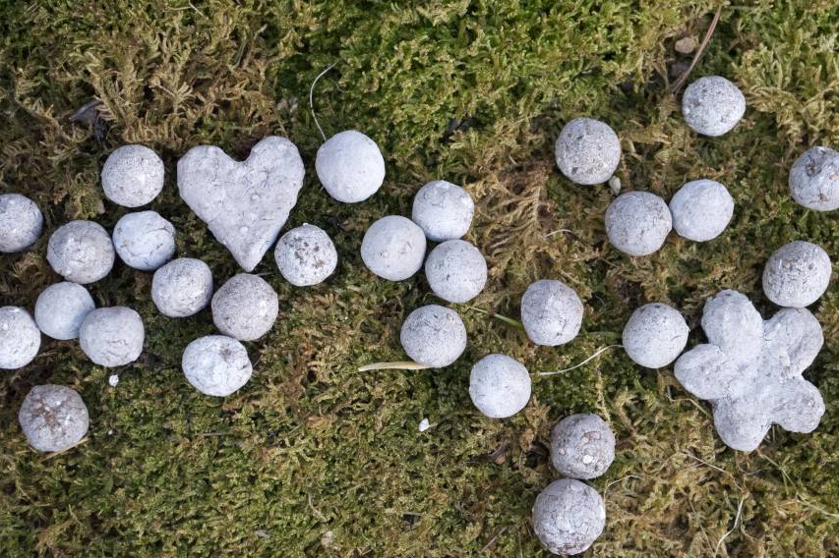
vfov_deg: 17.9
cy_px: 287
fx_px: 1770
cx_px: 418
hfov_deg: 26.7
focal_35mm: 76
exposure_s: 1/200
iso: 1600
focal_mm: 48
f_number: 7.1
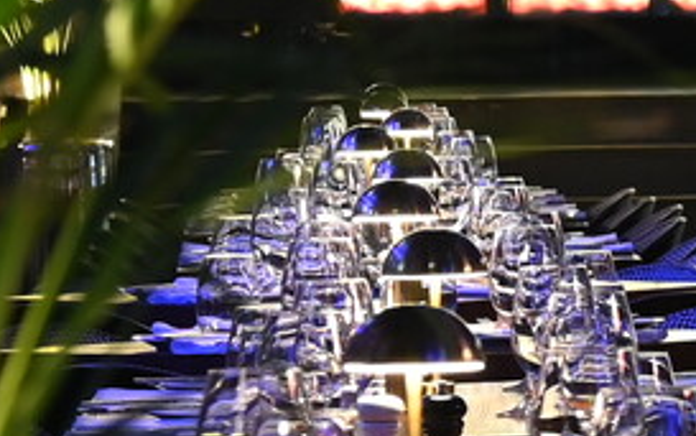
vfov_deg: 3.5
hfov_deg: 5.2
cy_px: 210
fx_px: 7080
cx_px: 2295
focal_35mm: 373
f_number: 6.3
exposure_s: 1/2.5
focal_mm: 50
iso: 500
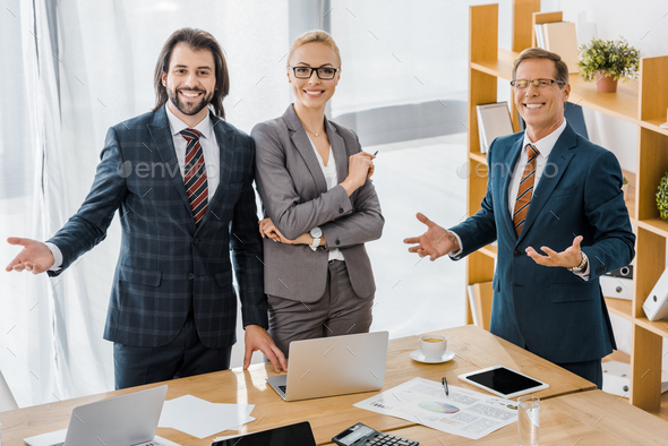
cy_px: 223
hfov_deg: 15.8
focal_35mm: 130
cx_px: 334
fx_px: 2413
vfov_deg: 10.6
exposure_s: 1/200
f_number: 5
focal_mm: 130
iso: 160
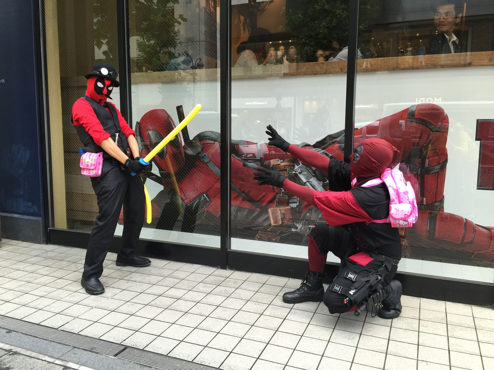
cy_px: 185
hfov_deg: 61.7
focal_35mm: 29
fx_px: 414
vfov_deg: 48.2
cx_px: 247
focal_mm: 4.15
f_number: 2.2
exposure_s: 1/40
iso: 32
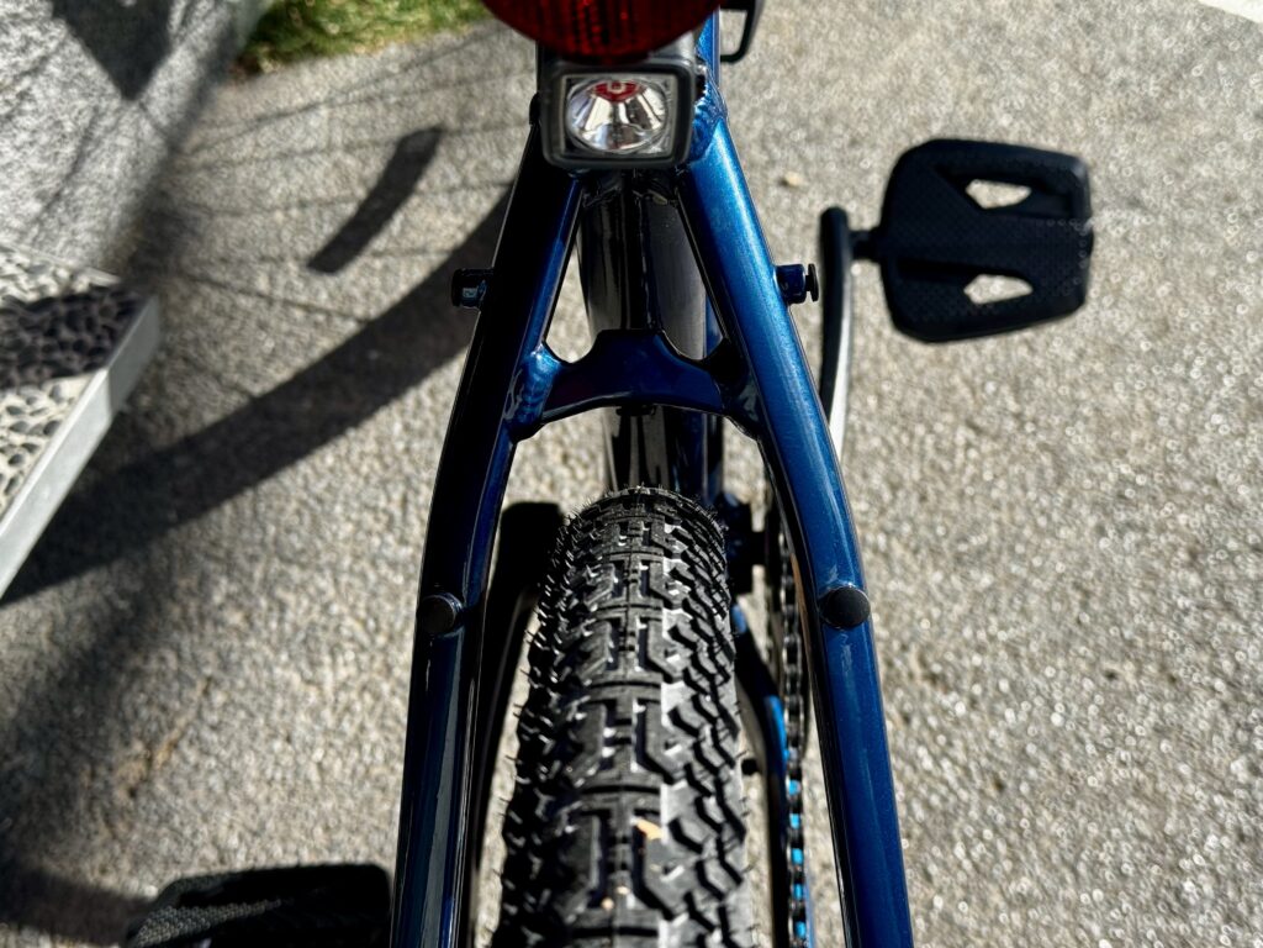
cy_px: 474
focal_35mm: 48
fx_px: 1751
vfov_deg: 30.3
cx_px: 632
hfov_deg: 39.7
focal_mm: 6.76
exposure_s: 1/1597
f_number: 1.78
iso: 64
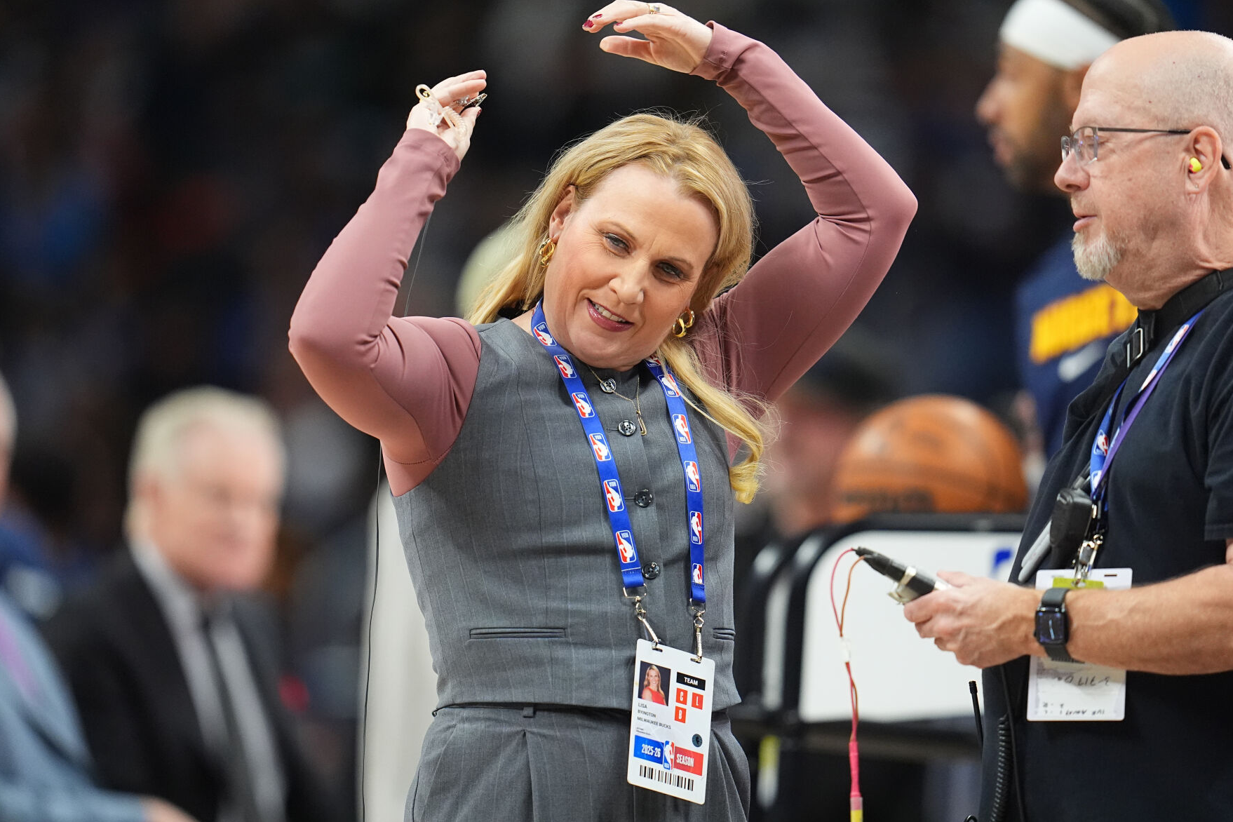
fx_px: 13733
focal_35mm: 401
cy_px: 411
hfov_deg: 5.1
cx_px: 617
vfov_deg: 3.4
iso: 5000
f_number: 3.2
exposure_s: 1/1250
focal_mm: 400
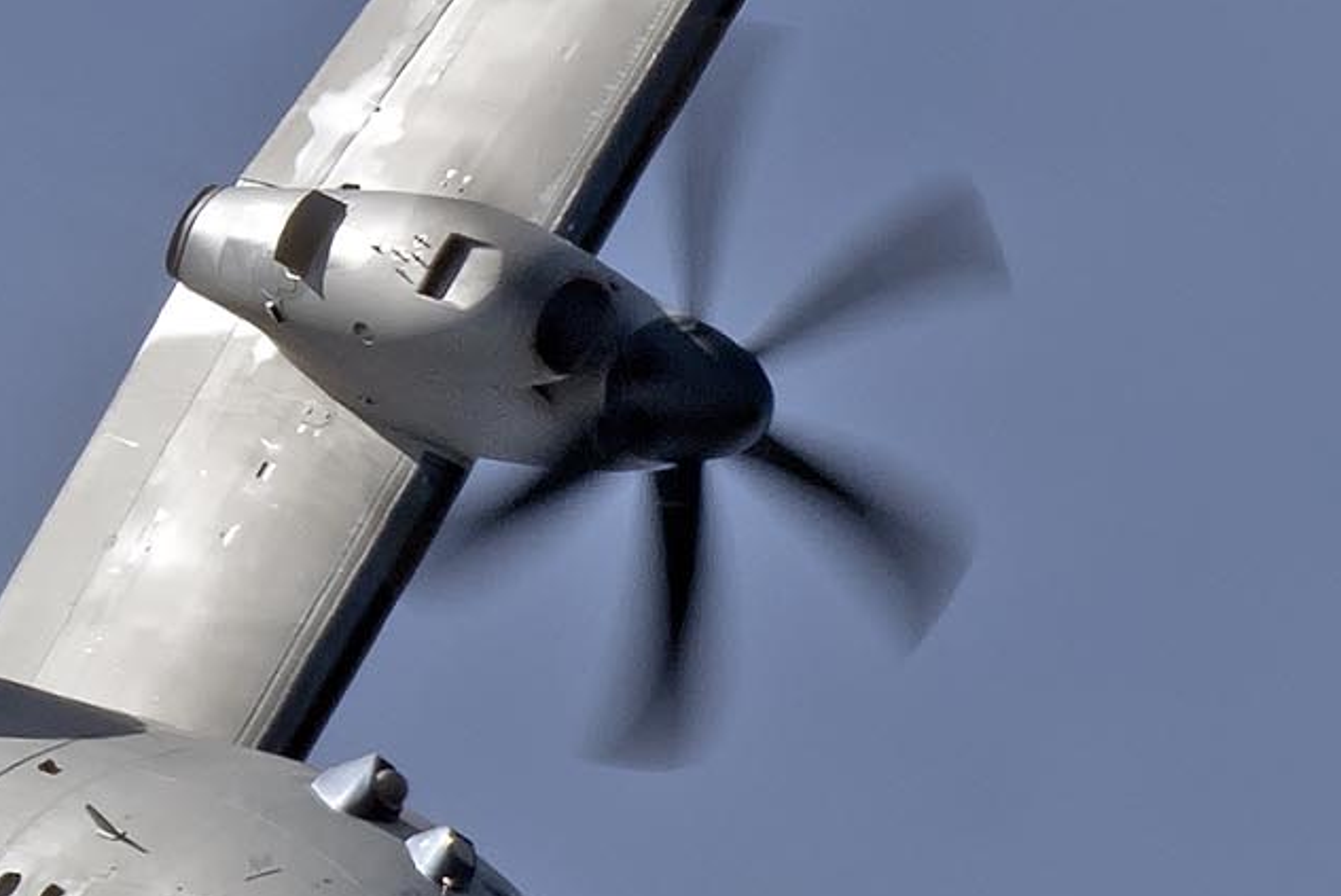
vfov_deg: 0.7
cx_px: 23
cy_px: 1038
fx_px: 72349
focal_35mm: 1941
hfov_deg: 1.1
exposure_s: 1/320
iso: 100
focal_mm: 500
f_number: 11
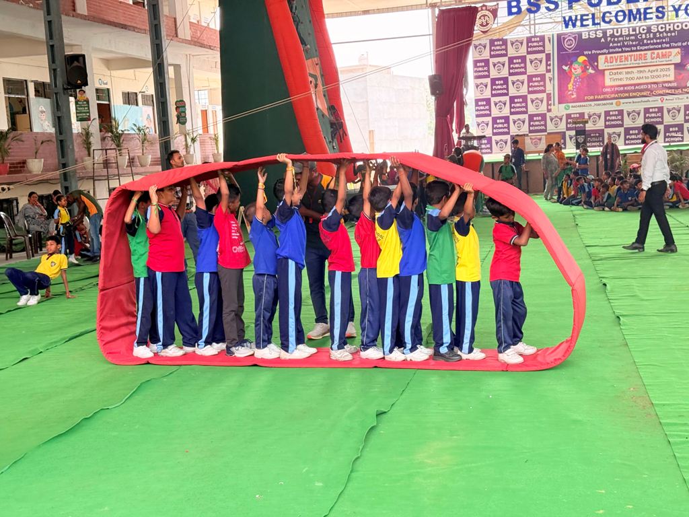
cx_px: 344
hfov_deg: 39.7
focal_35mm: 48
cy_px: 258
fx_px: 955
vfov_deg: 30.3
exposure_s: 1/227
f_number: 1.78
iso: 125
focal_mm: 6.76
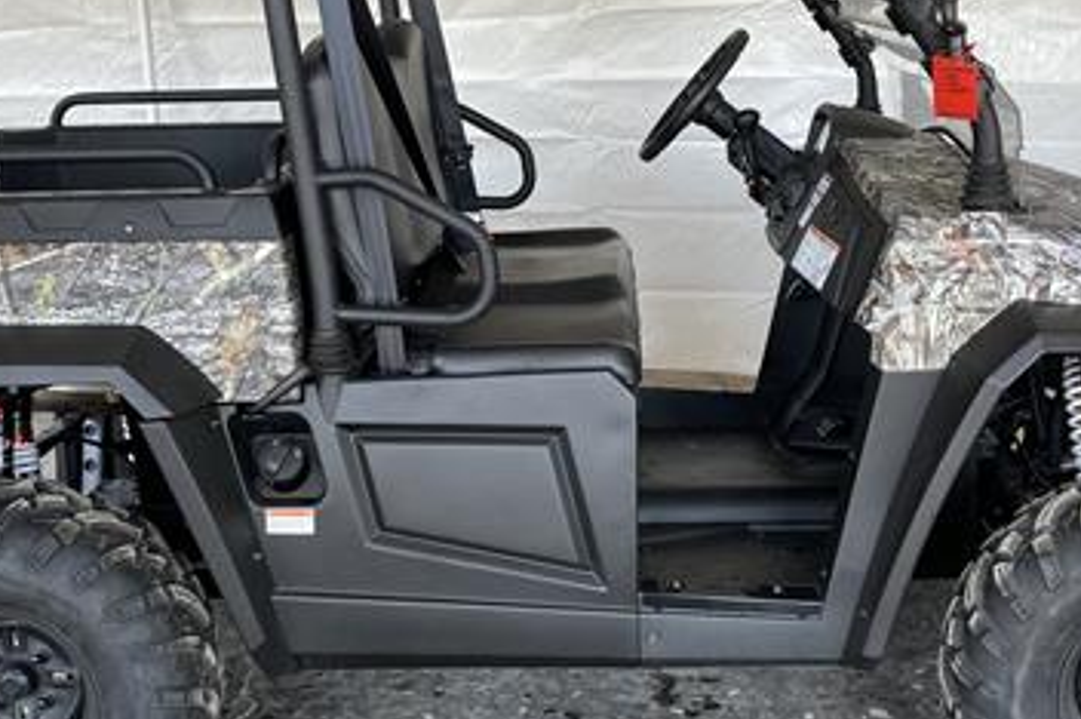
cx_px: 568
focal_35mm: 53
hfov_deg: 37.5
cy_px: 277
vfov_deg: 25.4
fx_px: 1590
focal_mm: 3.99
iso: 32
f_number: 1.8
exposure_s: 1/120
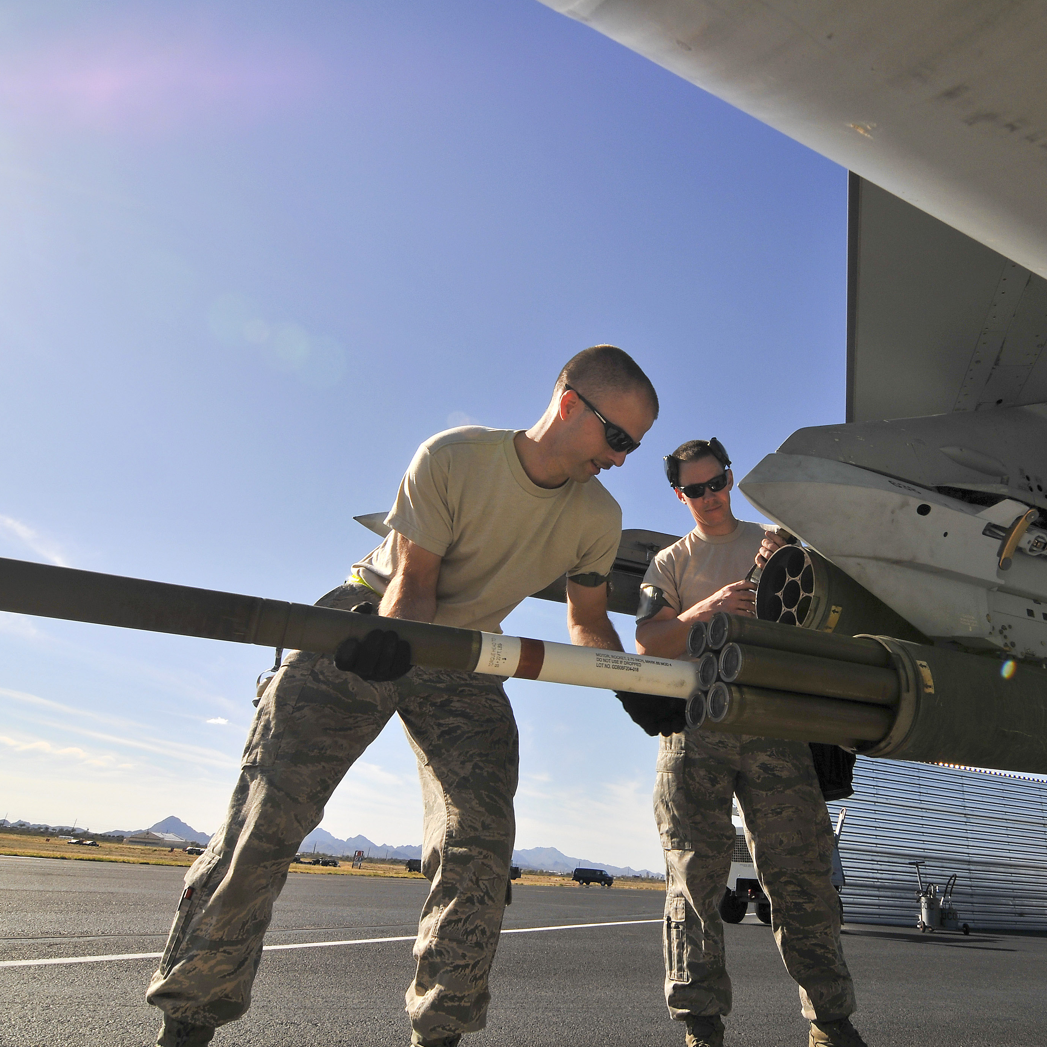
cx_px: 685
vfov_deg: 70.5
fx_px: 741
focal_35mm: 22
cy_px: 519
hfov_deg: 68.8
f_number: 10
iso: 100
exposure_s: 1/400
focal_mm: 11
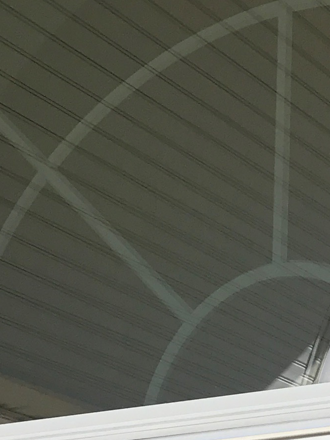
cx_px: 413
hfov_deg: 11.4
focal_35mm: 127
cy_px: 498
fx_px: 1614
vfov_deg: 15.1
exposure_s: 1/812
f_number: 1.8
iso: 20
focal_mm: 3.99
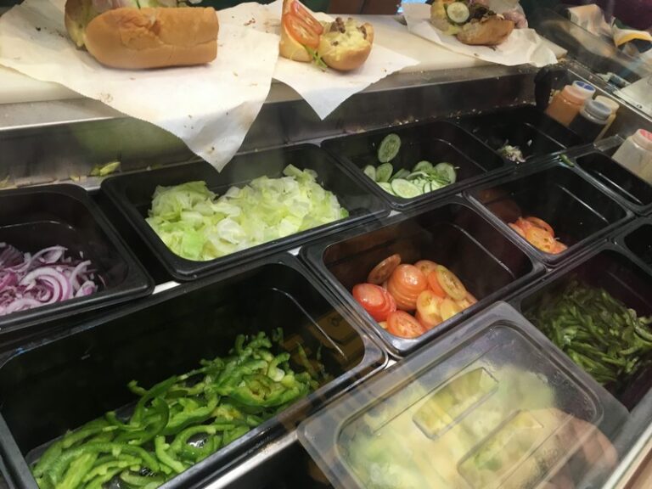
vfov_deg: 48.2
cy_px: 244
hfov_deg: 61.7
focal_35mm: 29
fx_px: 546
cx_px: 326
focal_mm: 4.15
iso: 50
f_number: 2.2
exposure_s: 1/33
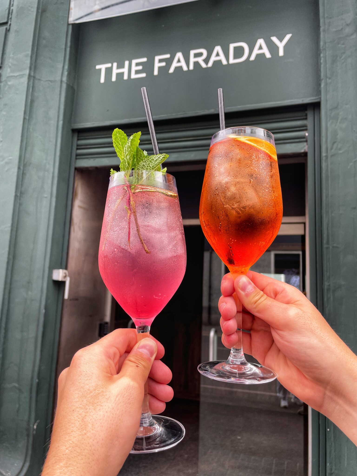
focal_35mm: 26
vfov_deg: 67.3
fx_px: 358
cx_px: 178
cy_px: 238
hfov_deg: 53.1
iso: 32
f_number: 1.6
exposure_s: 1/121
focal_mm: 4.2
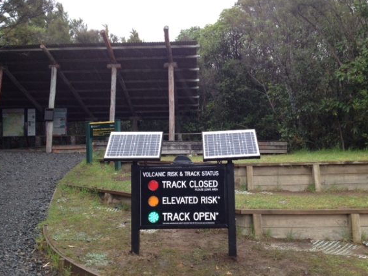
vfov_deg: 38.7
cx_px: 191
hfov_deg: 50.1
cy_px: 142
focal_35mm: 37
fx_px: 393
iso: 64
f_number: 2.4
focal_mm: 4.28
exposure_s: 1/120
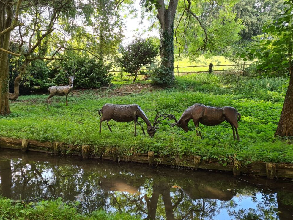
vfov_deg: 51.4
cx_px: 151
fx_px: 229
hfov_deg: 65.3
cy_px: 108
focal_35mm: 27
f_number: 1.8
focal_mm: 5.4
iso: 50
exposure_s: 1/100
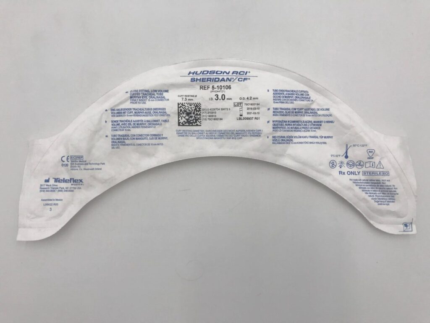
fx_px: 348
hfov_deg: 63.4
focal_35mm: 28
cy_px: 162
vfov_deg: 49.7
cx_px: 215
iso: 20
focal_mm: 3.99
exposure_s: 1/267
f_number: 1.8
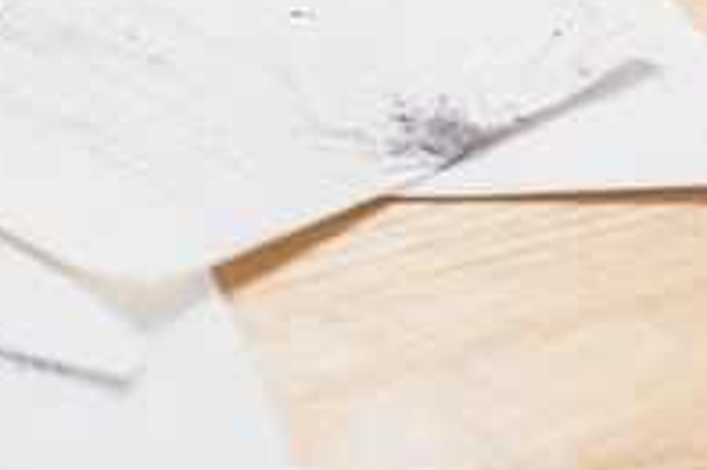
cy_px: -118
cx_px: -258
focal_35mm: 165
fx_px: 3238
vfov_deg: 8.2
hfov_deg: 12.0
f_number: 4.5
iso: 250
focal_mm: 55
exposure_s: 1/200
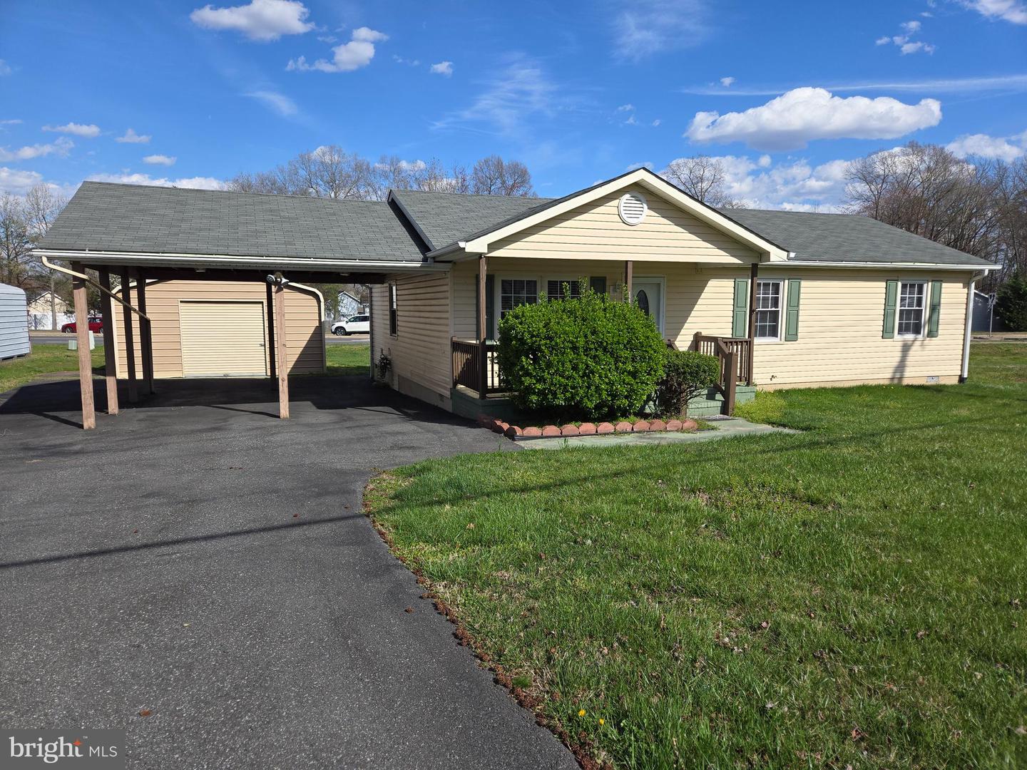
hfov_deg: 73.9
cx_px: 514
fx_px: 682
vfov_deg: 58.9
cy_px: 385
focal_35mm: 23
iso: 25
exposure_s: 1/2327
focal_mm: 5.4
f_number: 1.8
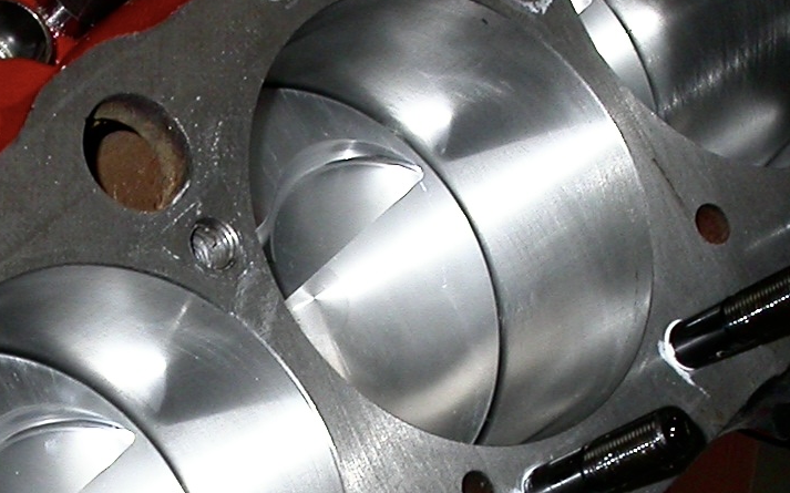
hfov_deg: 12.3
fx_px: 3637
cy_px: 480
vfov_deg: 7.7
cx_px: 154
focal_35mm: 169
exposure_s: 1/60
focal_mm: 10.4
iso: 100
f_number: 5.8
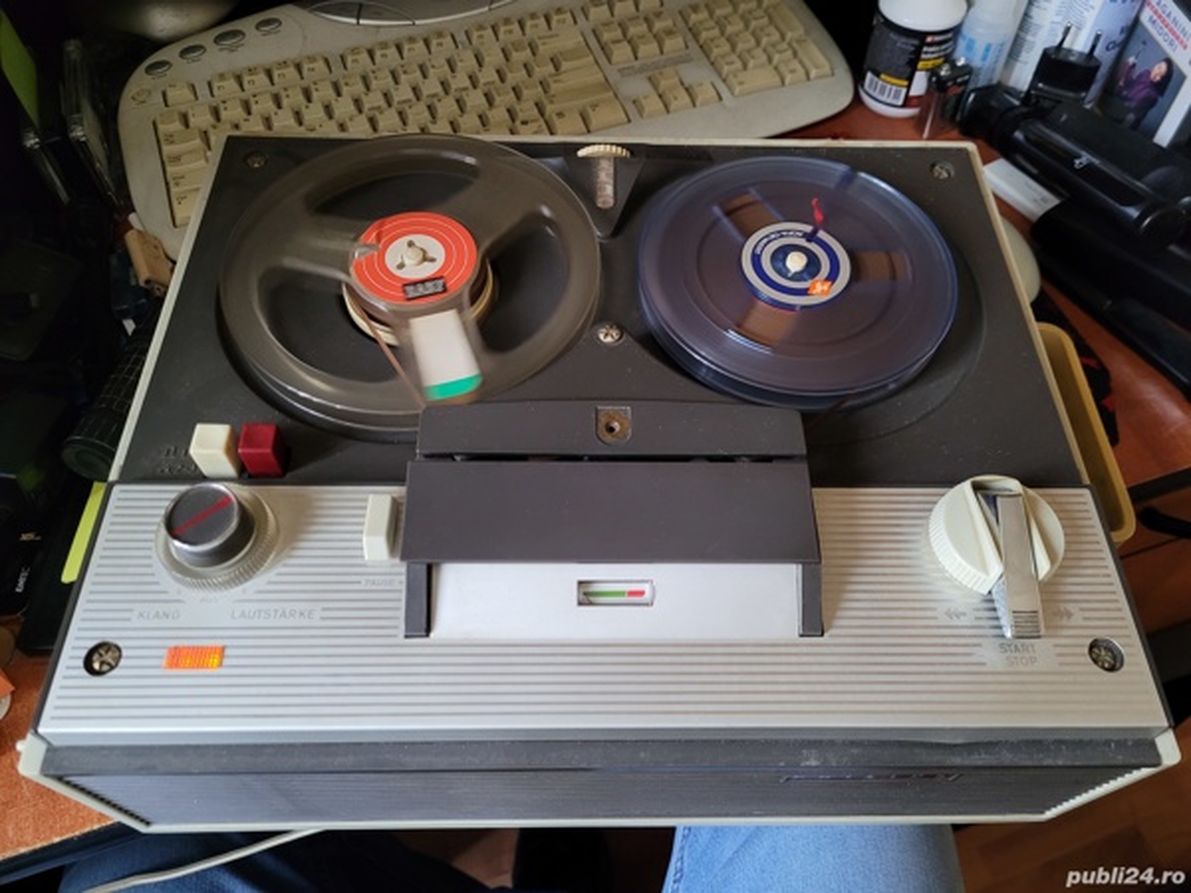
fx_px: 895
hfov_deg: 67.3
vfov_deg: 53.1
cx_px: 596
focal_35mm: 26
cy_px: 446
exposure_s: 1/33
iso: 640
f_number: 1.8
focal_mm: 5.4
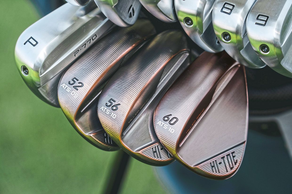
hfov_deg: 10.3
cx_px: 146
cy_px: 97
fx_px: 1622
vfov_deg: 6.9
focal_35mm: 200
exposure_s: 1/250
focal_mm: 200
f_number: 6.3
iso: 250
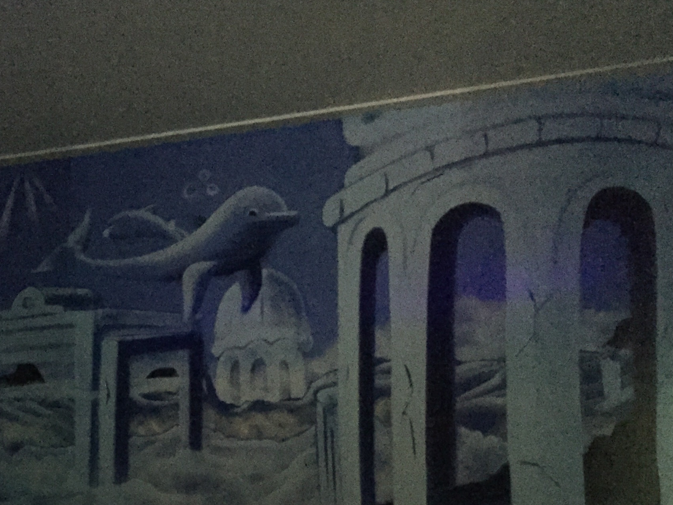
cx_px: 215
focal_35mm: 56
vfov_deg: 25.1
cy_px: 477
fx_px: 1089
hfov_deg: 34.0
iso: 2000
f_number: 2.2
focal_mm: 4.15
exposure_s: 1/17
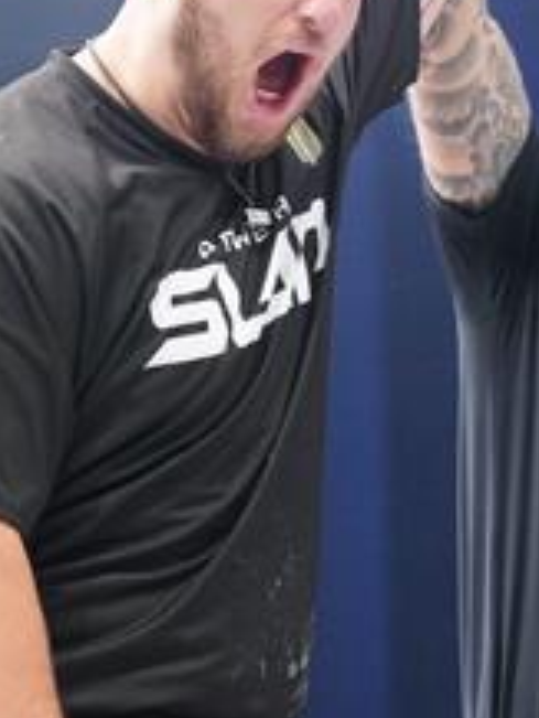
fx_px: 6492
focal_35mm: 313
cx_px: 450
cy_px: 149
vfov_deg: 6.3
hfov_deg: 4.8
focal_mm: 88
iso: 2000
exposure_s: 1/500
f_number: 2.8
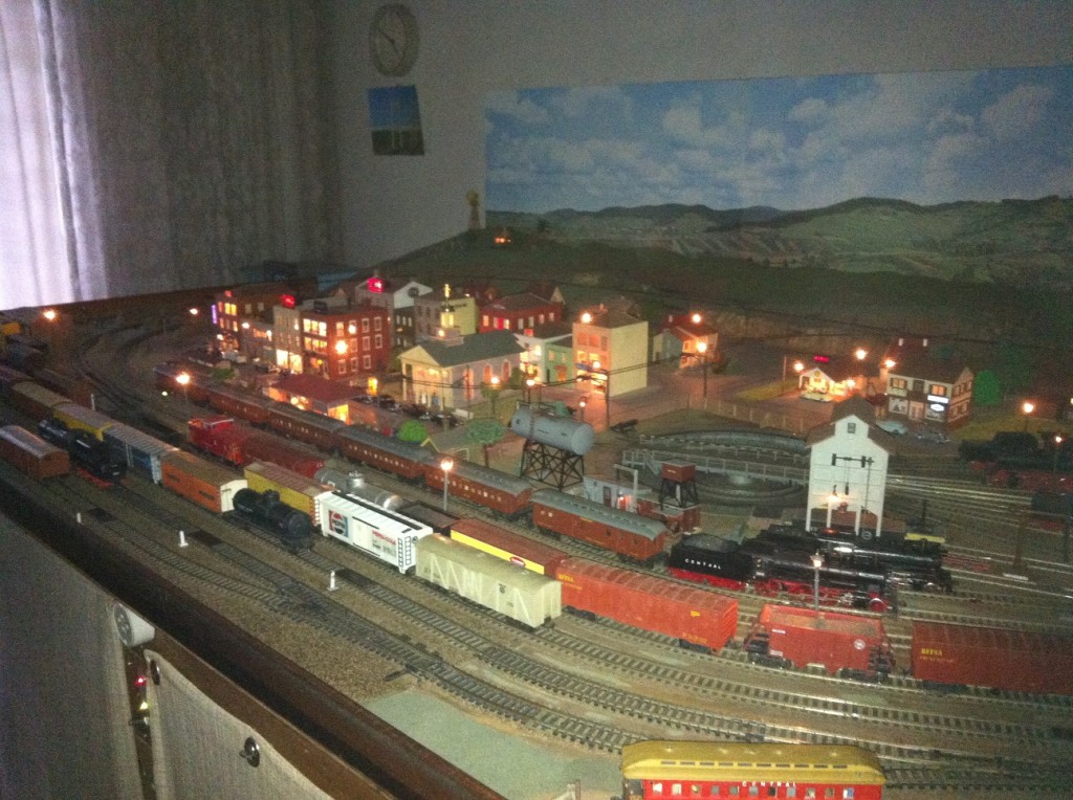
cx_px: 536
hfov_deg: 52.7
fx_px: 1083
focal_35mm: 35
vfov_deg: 40.6
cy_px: 400
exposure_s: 1/15
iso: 500
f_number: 2.8
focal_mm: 3.85
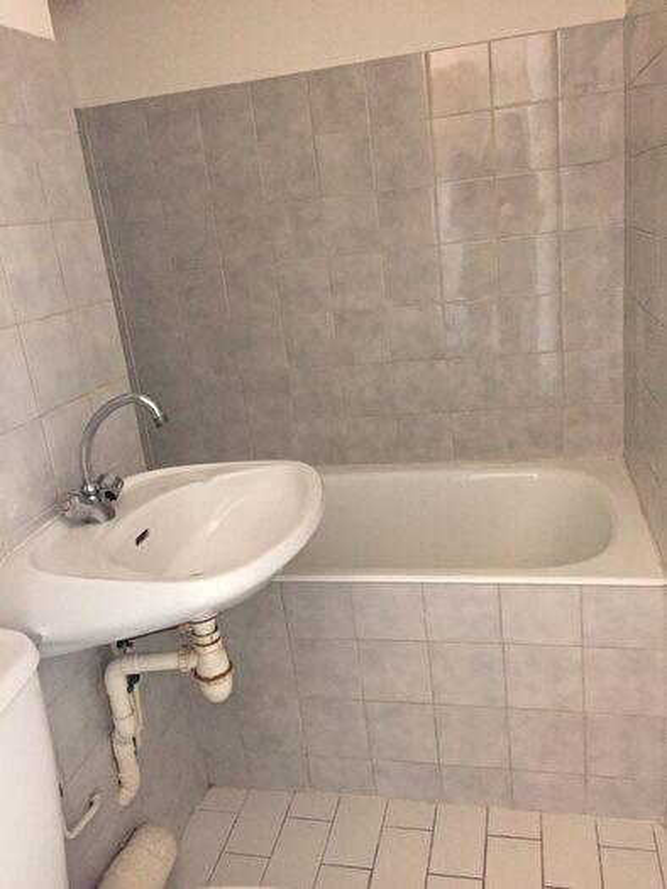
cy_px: 444
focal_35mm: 29
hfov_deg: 48.2
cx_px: 334
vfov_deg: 61.6
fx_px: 745
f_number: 2.2
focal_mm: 4.15
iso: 250
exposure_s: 1/17
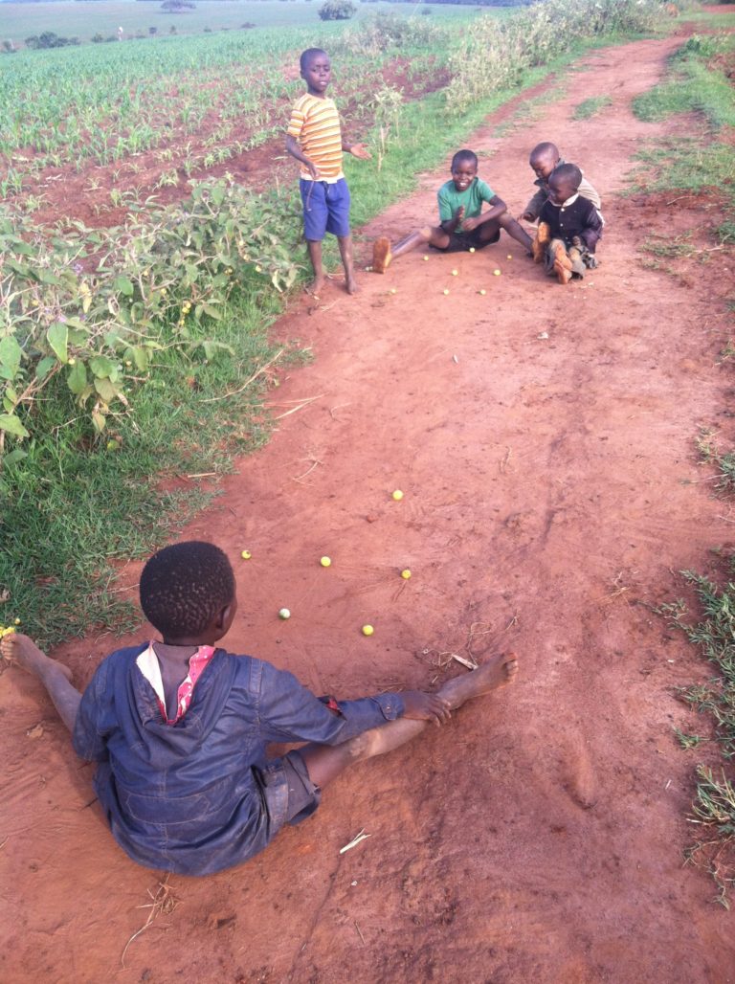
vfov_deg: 52.7
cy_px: 492
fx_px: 993
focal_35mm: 35
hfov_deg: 40.6
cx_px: 368
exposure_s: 1/162
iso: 80
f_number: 2.8
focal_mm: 3.85
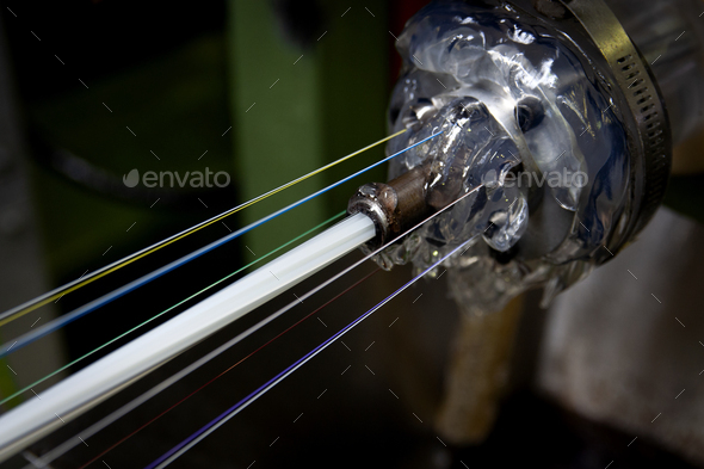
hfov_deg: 27.0
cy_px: 234
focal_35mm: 75
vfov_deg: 18.2
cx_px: 352
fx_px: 1466
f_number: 4.5
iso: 400
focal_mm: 50
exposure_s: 1/15
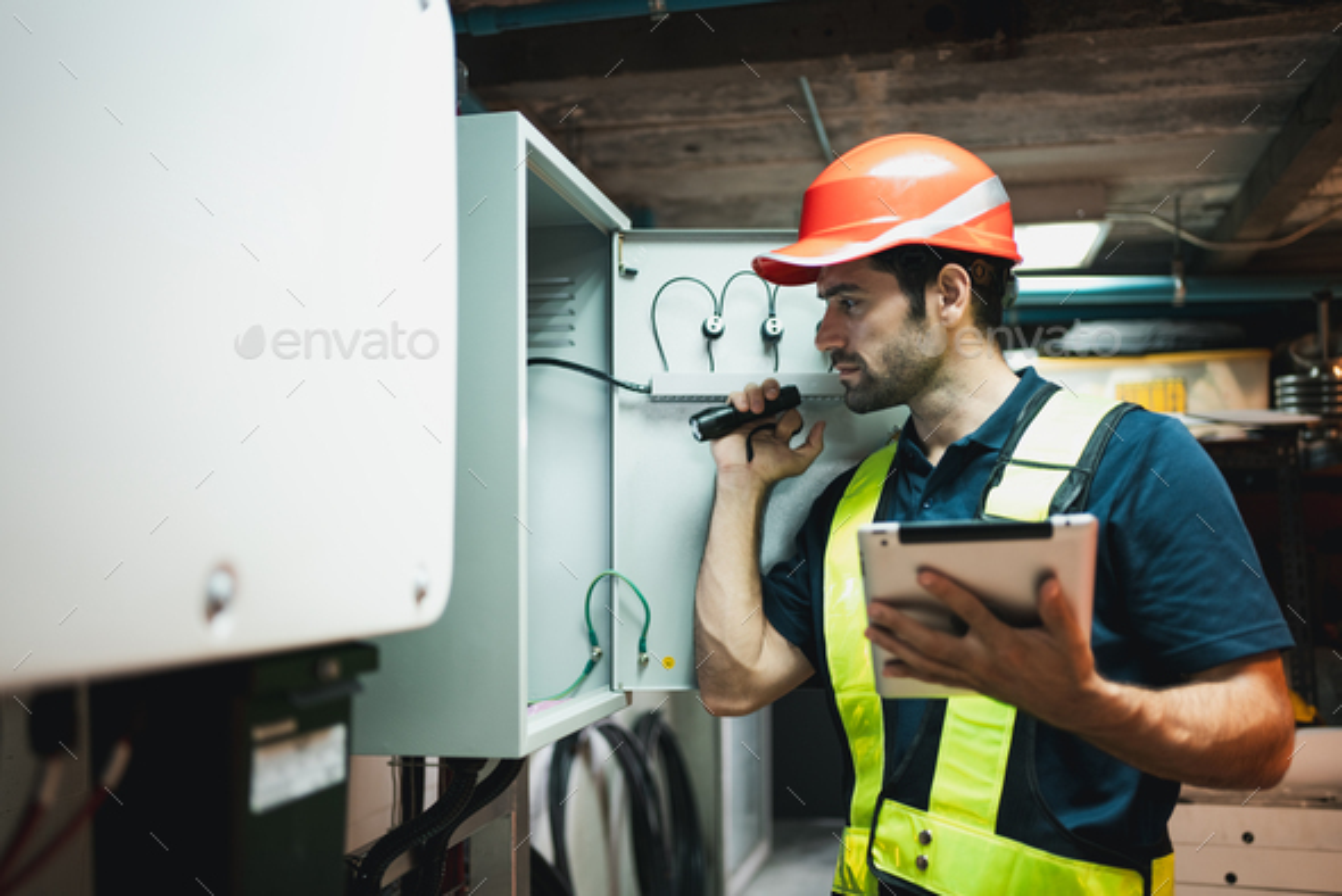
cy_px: 448
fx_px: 1305
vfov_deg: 37.9
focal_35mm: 35
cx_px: 671
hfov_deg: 54.4
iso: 400
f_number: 1.8
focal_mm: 35
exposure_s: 1/60
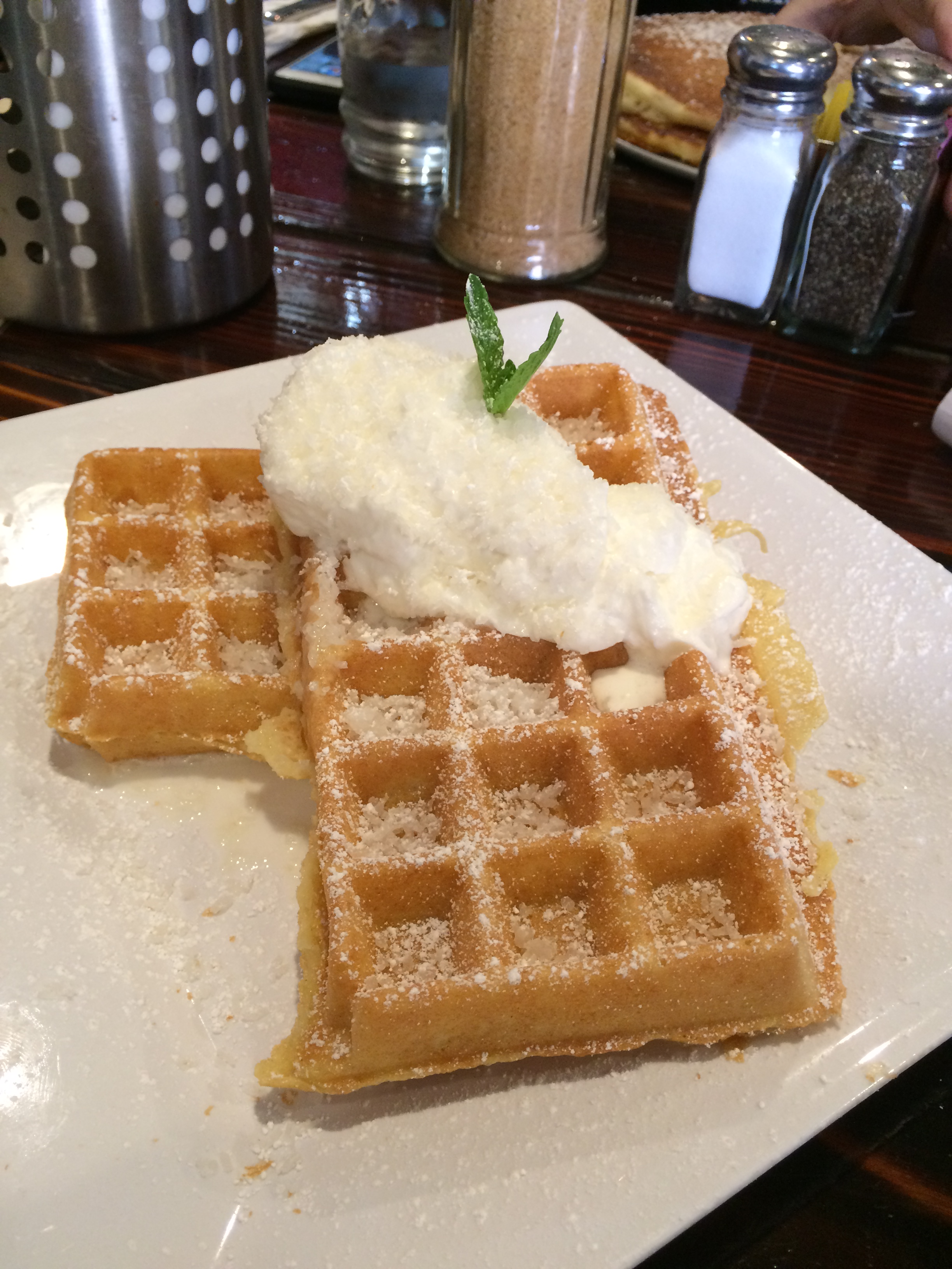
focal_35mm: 29
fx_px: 1063
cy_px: 634
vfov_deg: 61.7
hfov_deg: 48.2
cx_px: 476
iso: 160
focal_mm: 4.15
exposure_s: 1/30
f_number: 2.2
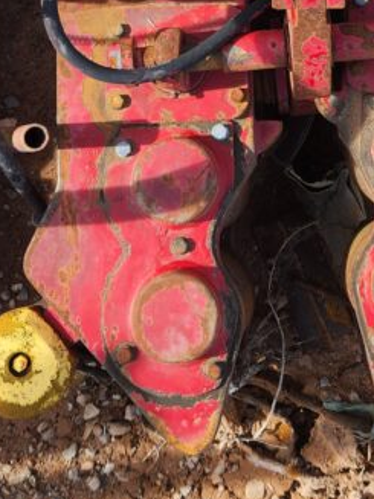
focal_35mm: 72
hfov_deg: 20.2
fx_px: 1038
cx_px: 302
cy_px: -64
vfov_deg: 25.0
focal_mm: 5.4
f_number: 1.8
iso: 20
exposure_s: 1/568
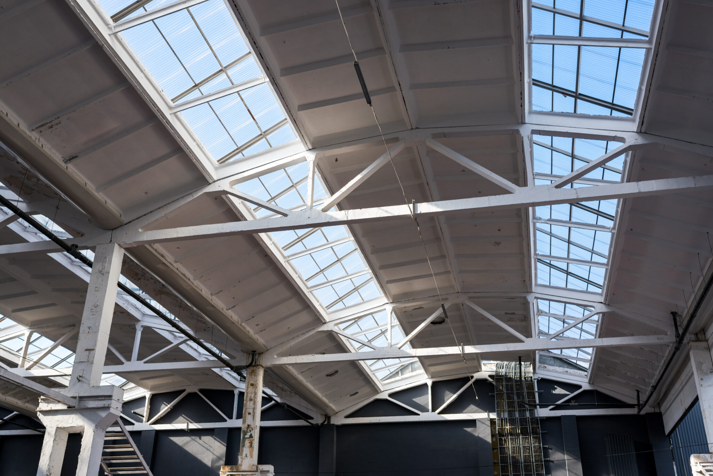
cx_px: 356
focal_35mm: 35
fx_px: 693
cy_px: 238
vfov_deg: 37.9
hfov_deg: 54.4
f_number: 8
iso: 160
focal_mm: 35
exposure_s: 1/200
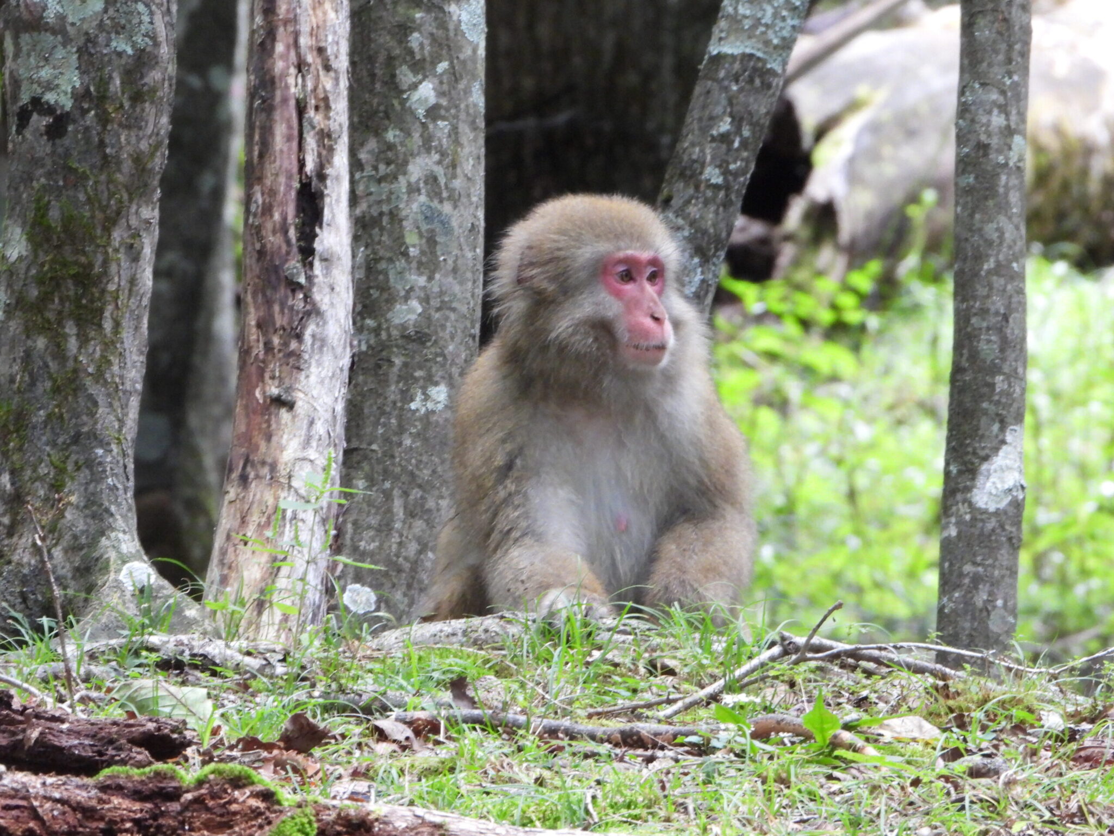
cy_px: 418
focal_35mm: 600
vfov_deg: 2.5
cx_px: 557
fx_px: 19309
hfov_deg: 3.3
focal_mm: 108
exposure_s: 1/30
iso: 1000
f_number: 8
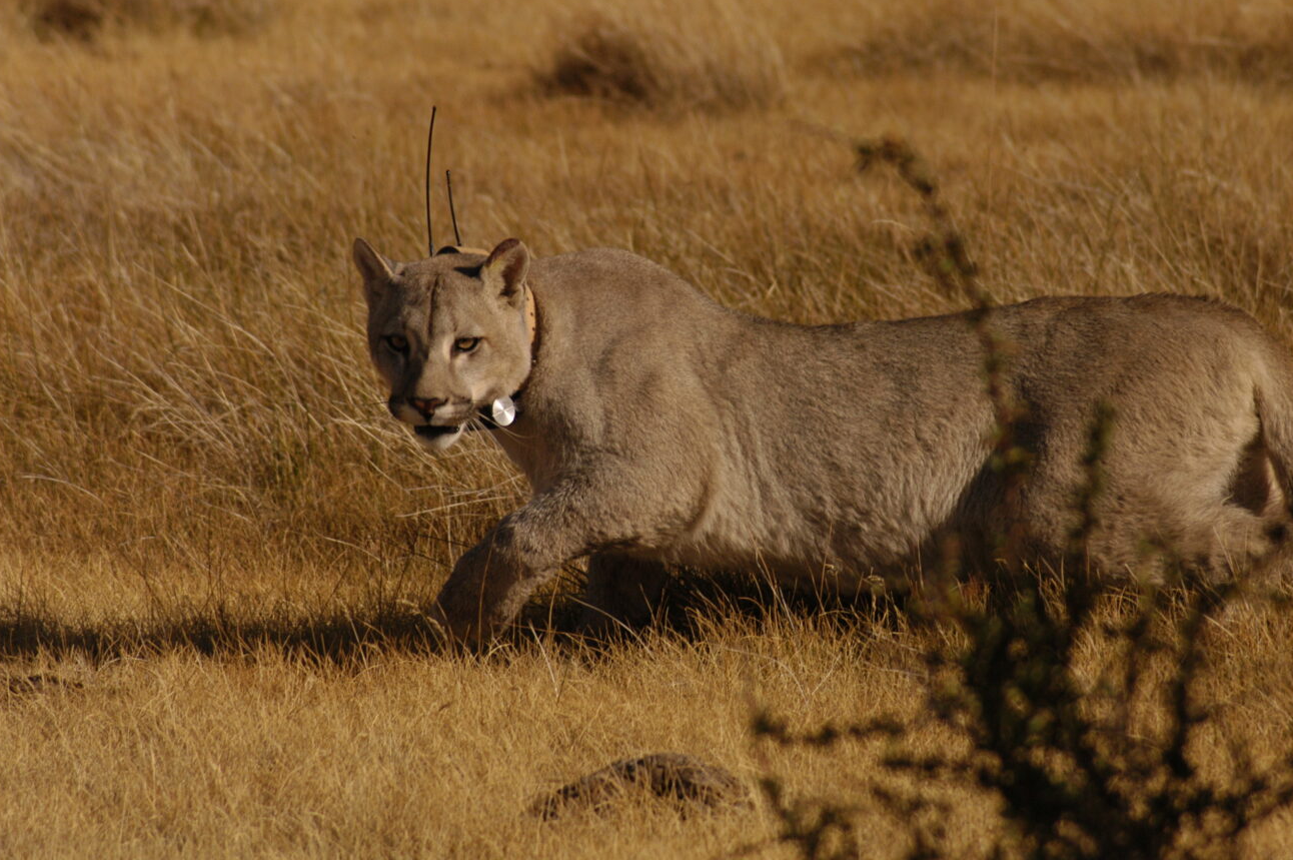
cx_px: 741
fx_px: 11519
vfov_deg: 4.3
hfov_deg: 6.4
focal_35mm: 321
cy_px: 386
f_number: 6.3
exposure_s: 1/3000
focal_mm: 180
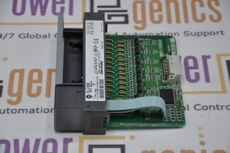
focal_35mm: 128
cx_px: 115
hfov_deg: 16.1
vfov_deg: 10.7
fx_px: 814
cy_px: 76
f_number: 7.1
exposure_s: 1/200
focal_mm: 85
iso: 200
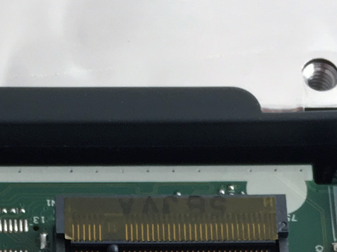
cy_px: 556
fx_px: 1363
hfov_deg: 14.0
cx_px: 61
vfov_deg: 9.6
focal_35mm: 140
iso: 32
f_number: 2.2
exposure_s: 1/50
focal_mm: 4.15
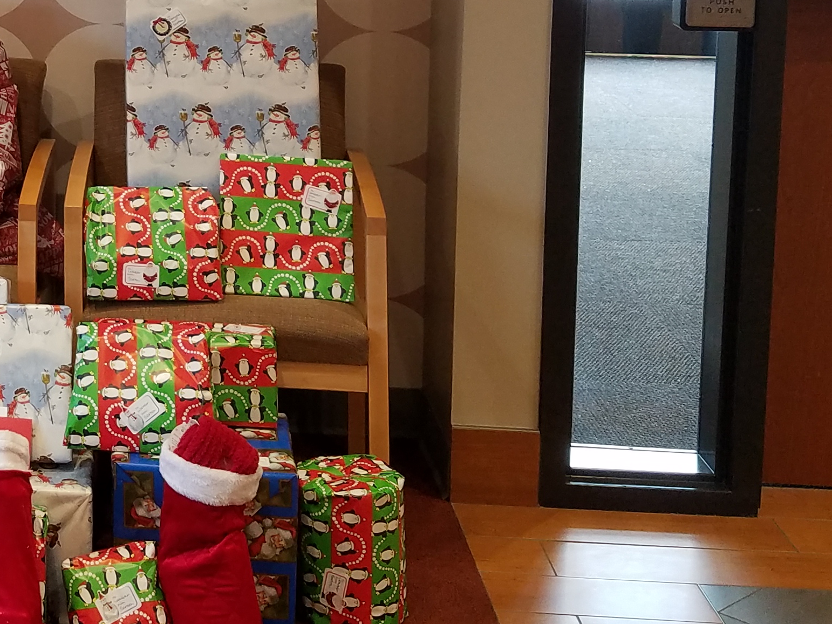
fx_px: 1634
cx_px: -101
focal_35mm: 68
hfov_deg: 26.2
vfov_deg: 20.5
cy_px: -74
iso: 125
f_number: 1.7
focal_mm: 4.2
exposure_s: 1/60
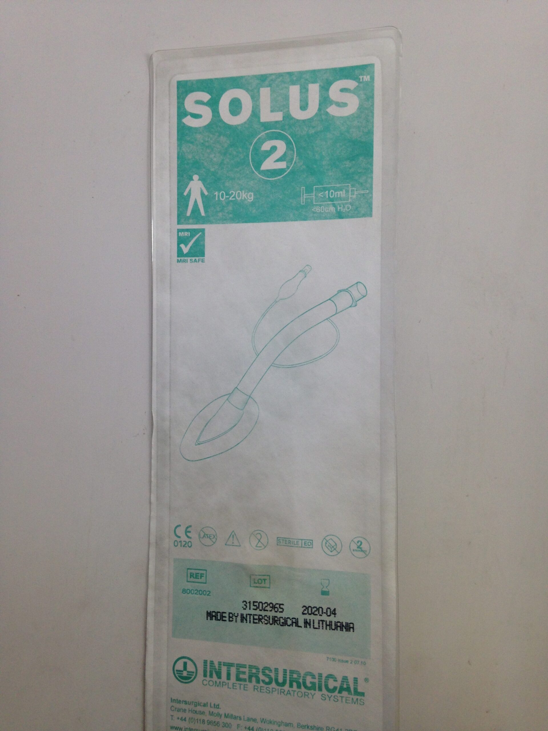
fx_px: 697
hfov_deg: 42.9
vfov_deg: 55.4
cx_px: 274
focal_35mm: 33
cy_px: 366
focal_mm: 4.12
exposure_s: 1/120
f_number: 2.4
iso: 64
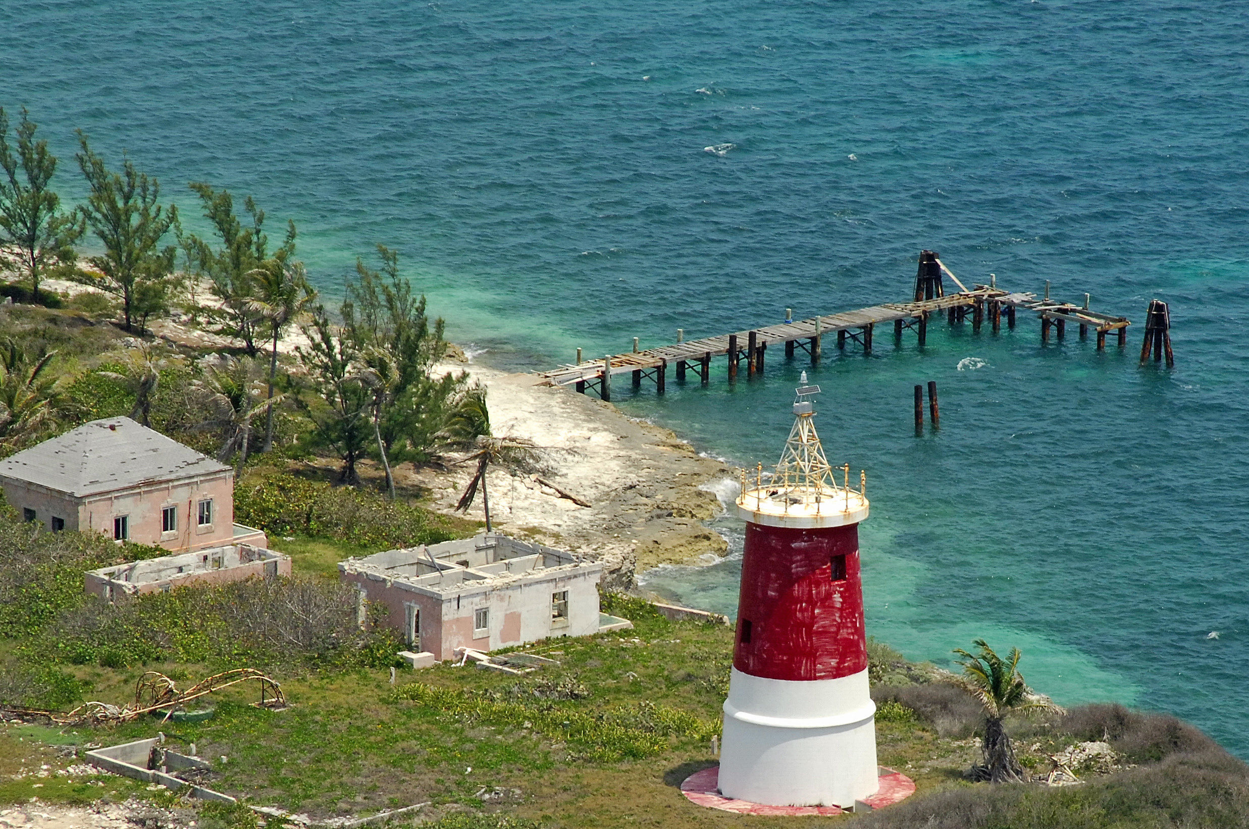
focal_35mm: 286
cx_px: 771
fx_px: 9910
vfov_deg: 4.8
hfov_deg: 7.2
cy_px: 605
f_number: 8.5
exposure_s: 1/1000
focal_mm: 110
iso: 400
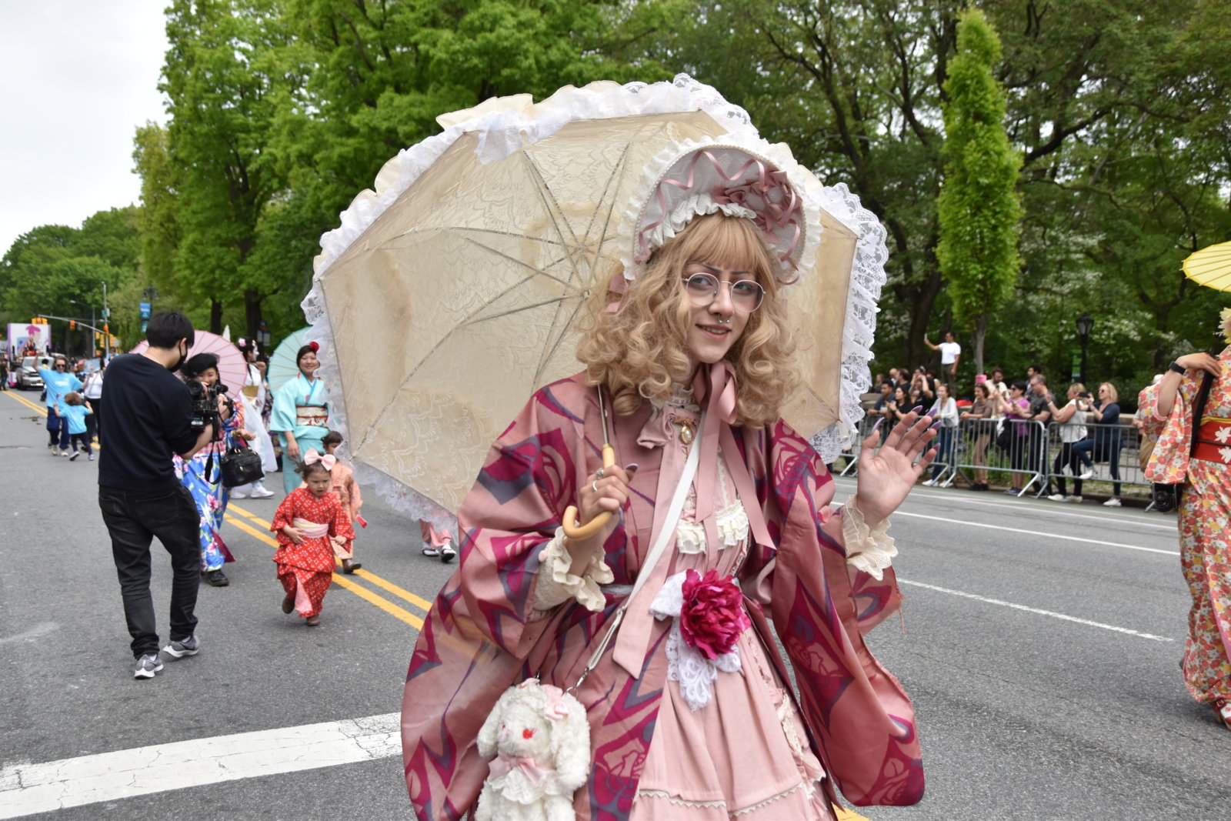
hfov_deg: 49.5
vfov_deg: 34.2
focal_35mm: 39
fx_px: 1334
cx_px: 616
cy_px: 410
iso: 400
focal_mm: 26
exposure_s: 1/1600
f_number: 6.3
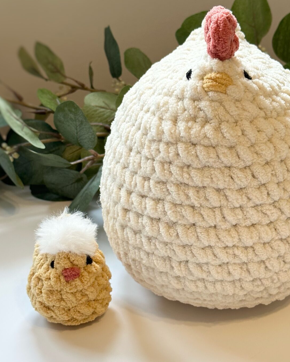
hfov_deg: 21.5
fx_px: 762
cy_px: 183
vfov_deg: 26.8
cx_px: 179
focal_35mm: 71
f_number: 1.78
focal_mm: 6.86
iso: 80
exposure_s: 1/120
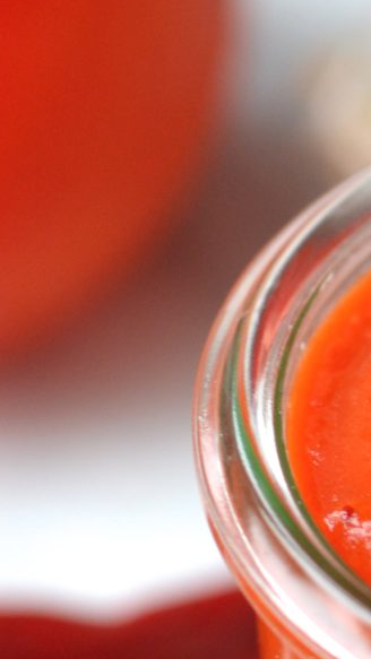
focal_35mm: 580
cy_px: 517
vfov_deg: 3.7
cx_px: 672
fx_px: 10139
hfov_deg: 2.1
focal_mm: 105
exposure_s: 1/80
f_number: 4.5
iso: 400
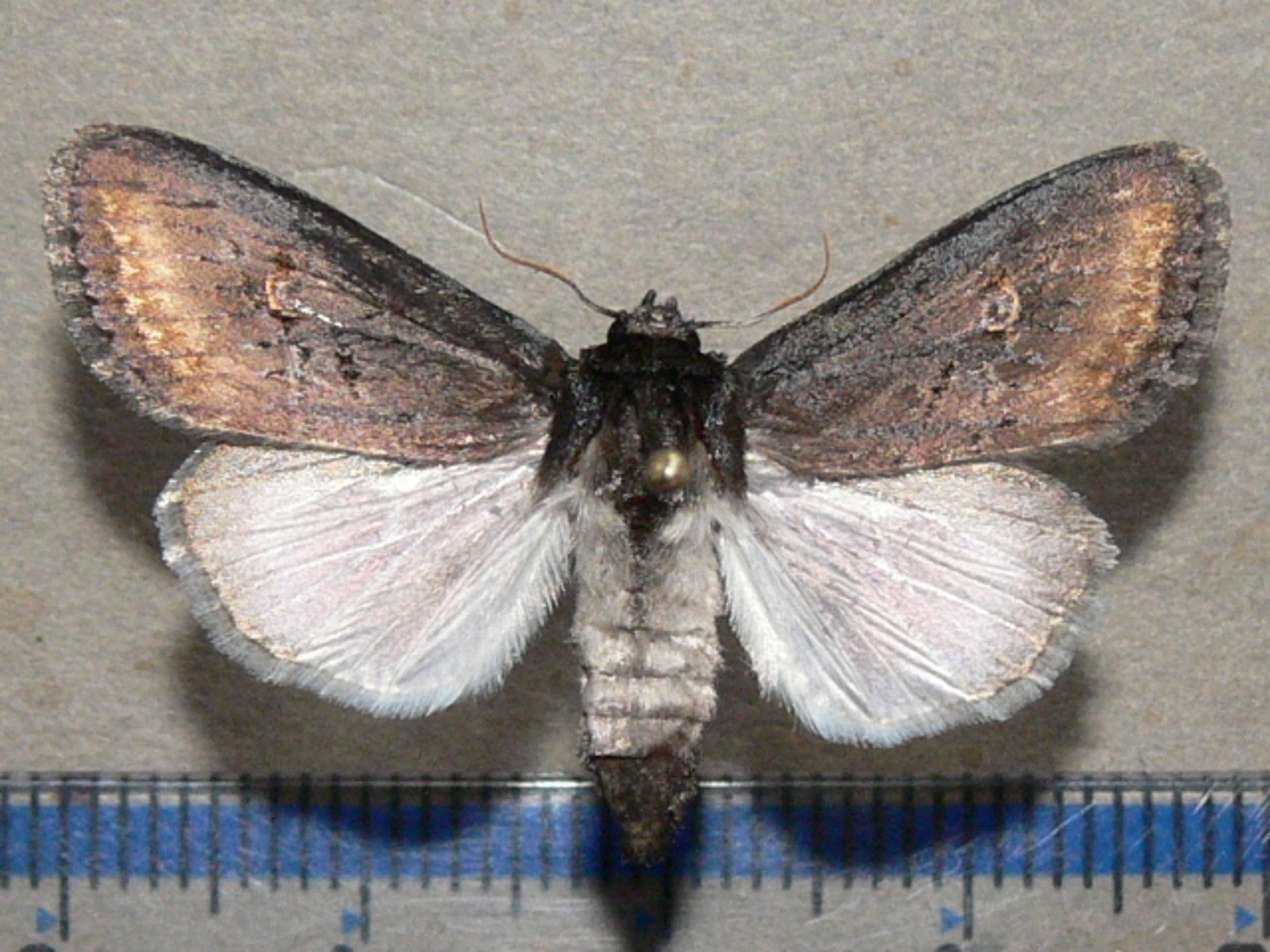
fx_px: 1284
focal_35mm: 35
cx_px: 635
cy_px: 476
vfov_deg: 40.7
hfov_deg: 52.6
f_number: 4
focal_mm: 7.5
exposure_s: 1/30
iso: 100
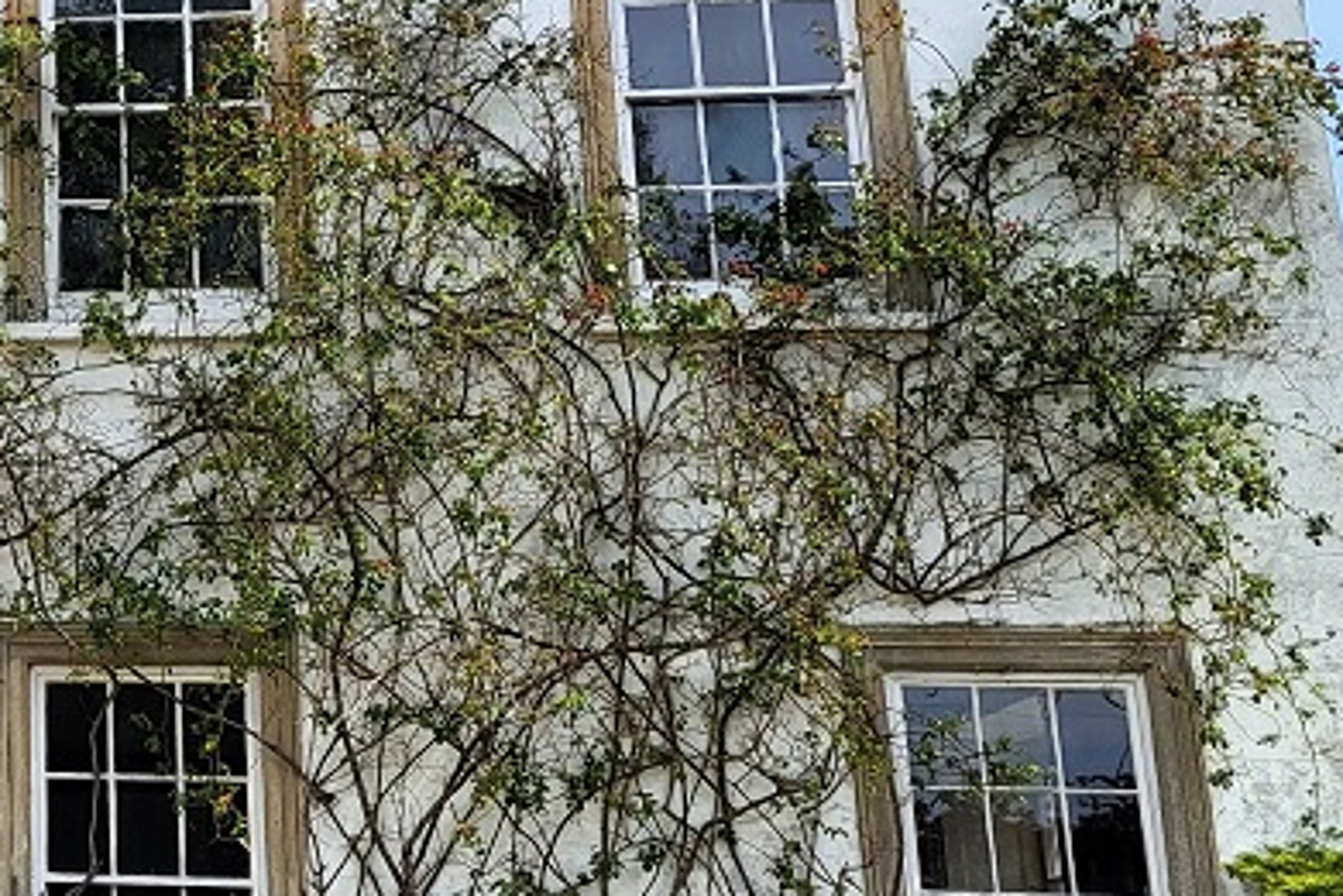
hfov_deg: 22.2
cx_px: -354
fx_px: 3097
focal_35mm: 83
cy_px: 72
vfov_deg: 16.2
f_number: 1.8
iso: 40
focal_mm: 5.4
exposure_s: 1/2745
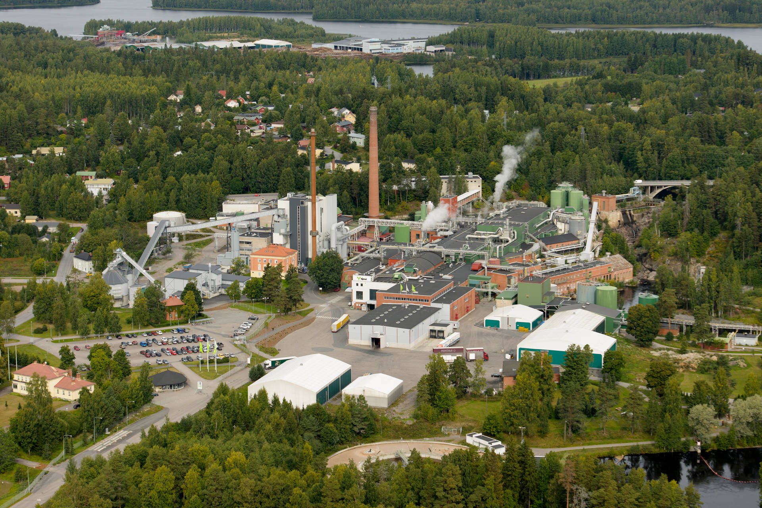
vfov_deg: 15.9
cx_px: 381
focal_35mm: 86
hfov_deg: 23.6
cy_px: 254
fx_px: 1820
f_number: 5
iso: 250
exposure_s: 1/1250
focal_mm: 86
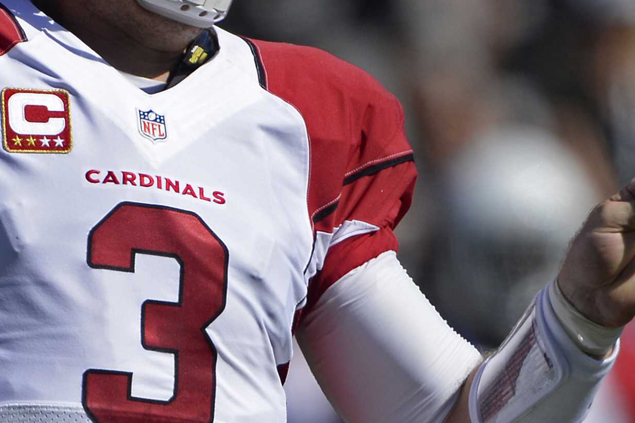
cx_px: 101
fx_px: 25821
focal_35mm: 1464
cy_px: 86
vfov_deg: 0.9
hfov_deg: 1.4
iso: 400
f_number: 4.5
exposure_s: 1/6400
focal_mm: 600
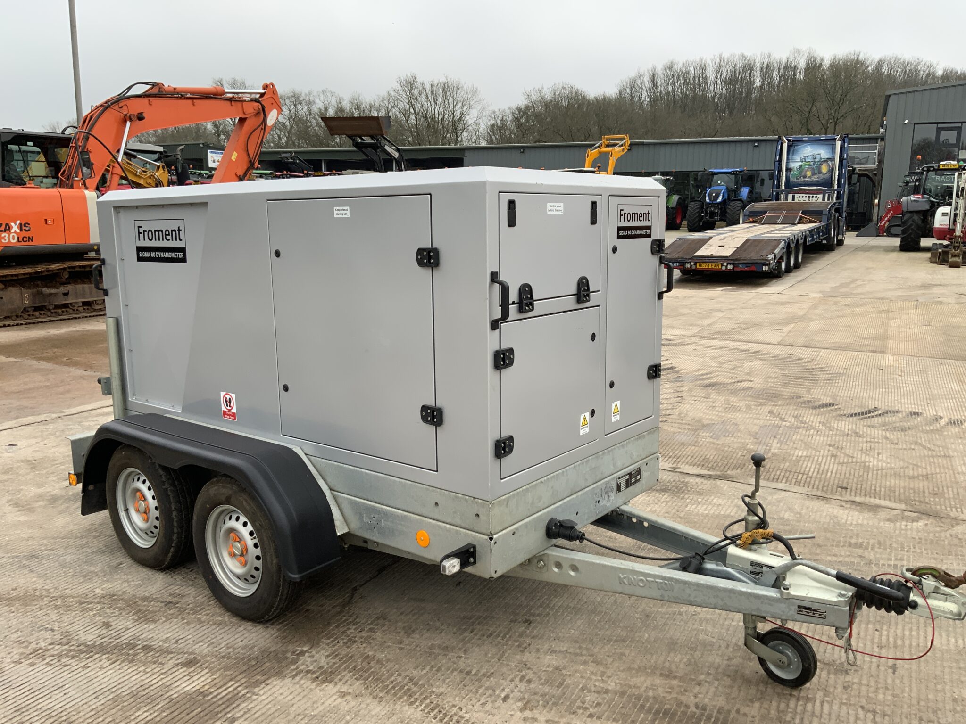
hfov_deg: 61.7
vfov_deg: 48.2
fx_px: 809
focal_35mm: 29
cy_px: 362
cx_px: 483
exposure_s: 1/327
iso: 16
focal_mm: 3
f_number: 1.8
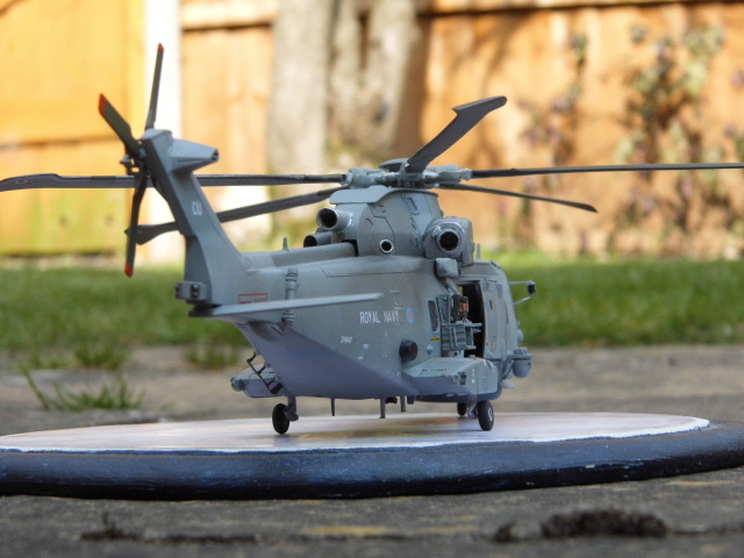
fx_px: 2278
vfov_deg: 14.0
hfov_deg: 18.5
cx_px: 372
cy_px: 279
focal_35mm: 106
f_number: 4.5
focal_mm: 19
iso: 200
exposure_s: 1/400
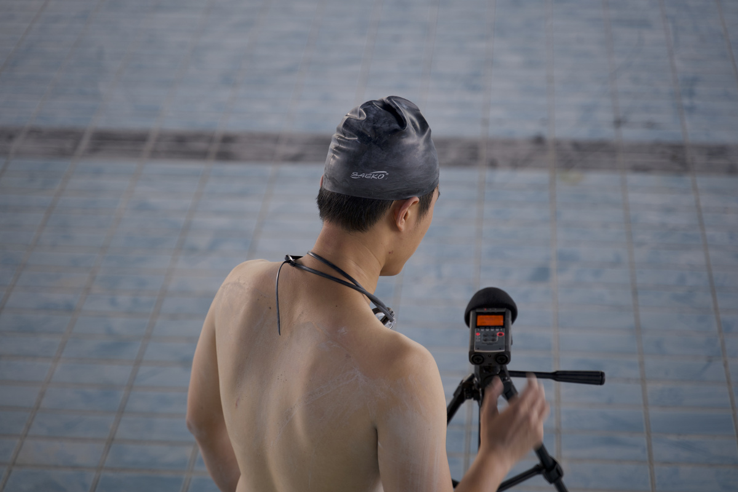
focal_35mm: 75
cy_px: 246
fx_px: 1537
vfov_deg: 18.2
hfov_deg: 27.0
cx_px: 369
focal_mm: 75
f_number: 2.8
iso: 200
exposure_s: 1/60
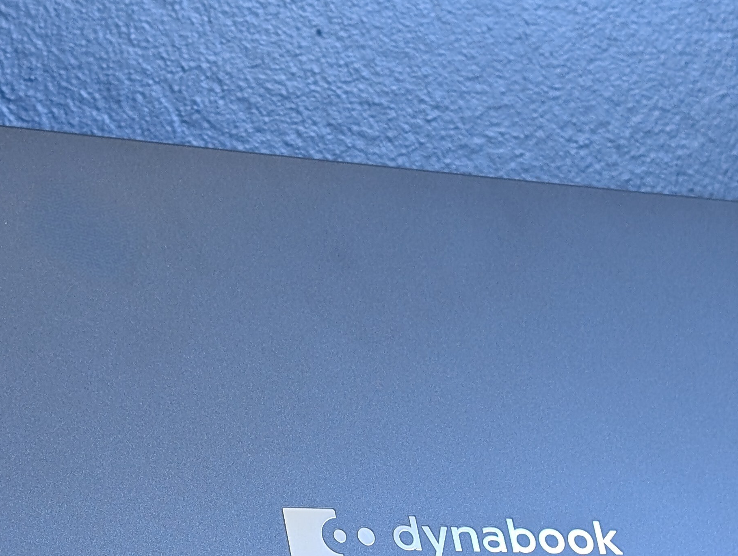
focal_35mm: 110
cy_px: 571
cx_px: 389
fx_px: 2348
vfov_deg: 13.3
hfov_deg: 17.9
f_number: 1.68
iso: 40
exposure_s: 1/23.8
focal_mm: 6.9
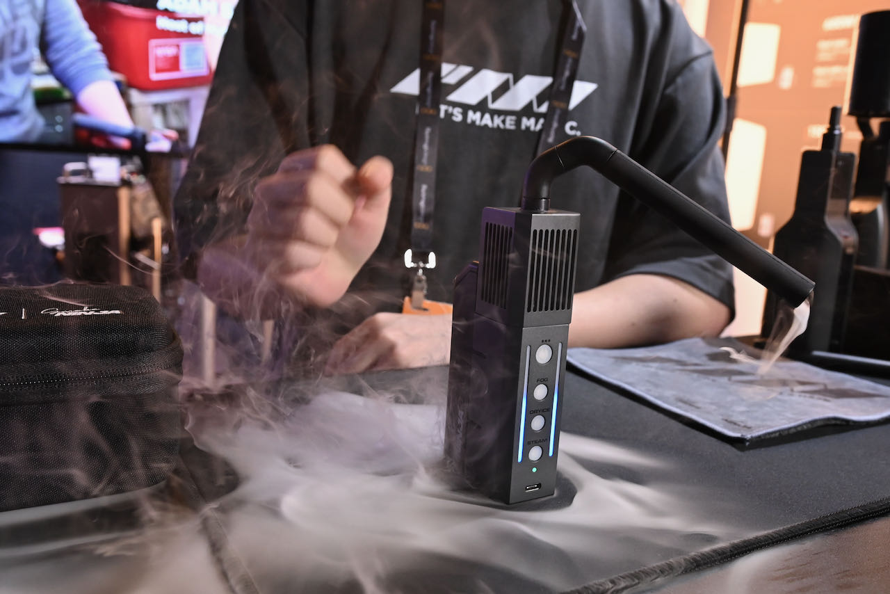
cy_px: 297
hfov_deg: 57.2
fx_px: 816
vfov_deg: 40.0
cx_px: 445
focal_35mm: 33
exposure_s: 1/80
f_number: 5.6
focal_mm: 22
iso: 1600
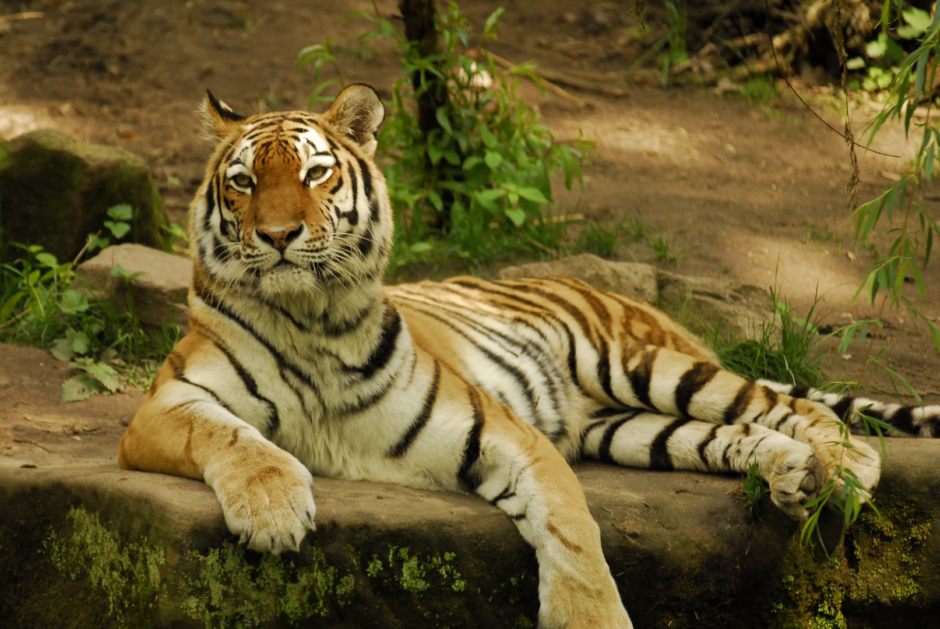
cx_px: 470
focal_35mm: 262
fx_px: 6863
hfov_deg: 7.8
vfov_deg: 5.3
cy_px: 314
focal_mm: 175
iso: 400
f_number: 5
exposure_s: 1/320
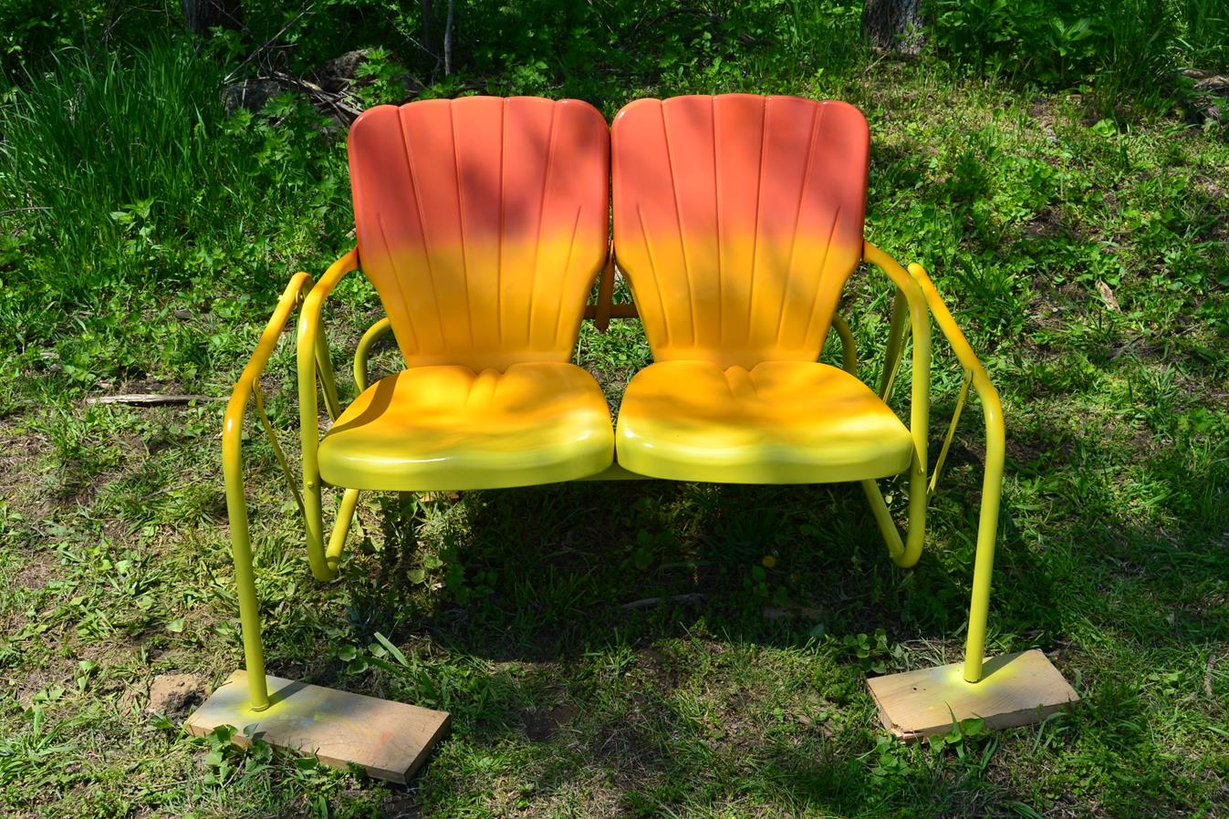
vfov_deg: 34.2
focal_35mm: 39
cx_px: 614
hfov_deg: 49.6
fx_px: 1331
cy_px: 410
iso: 400
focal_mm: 26
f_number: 11
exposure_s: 1/400
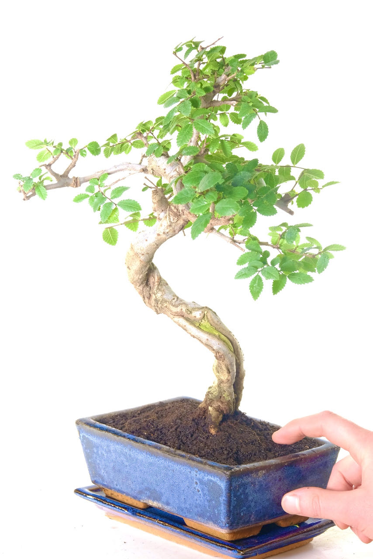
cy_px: 280
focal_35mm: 111
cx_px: 186
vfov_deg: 18.4
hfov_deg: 12.3
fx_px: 1724
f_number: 13
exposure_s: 1/13
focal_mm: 74.1
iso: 1600
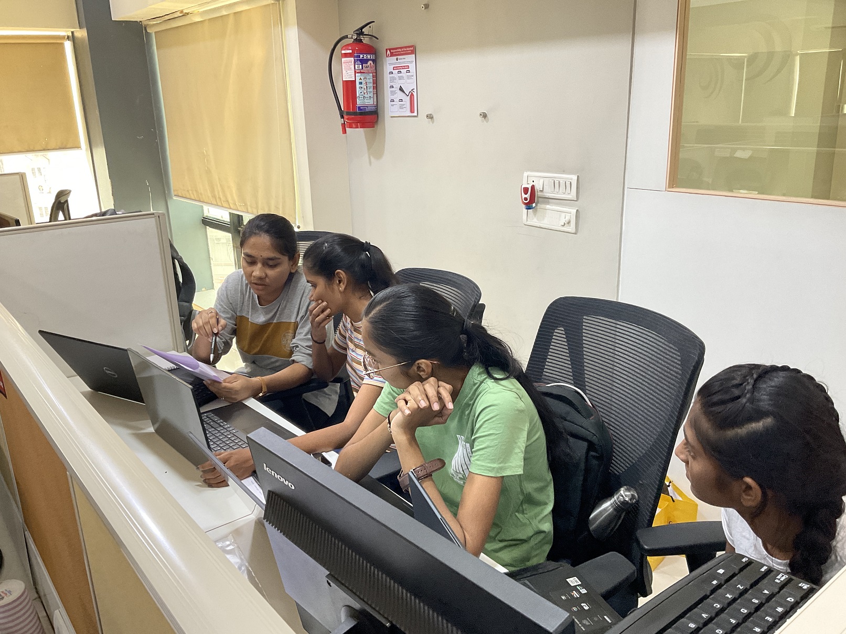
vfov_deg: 48.2
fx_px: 709
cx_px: 423
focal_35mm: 29
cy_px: 317
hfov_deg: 61.7
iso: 125
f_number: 1.8
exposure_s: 1/50
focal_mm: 3
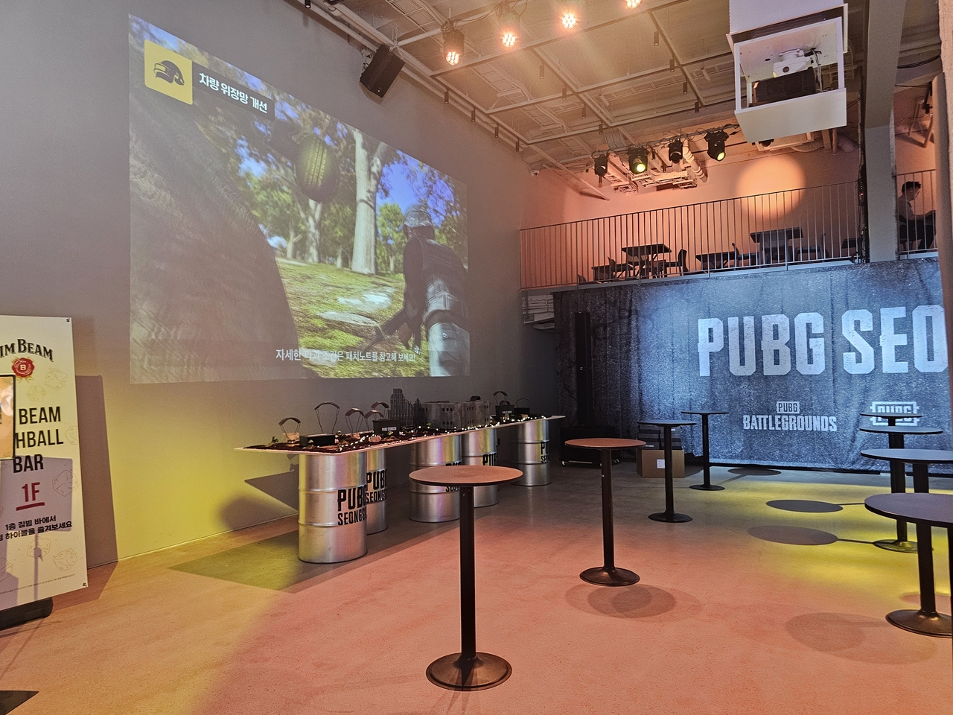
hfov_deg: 73.9
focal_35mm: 23
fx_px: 633
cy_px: 358
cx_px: 476
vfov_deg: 58.9
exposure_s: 1/59
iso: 320
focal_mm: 6.3
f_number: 1.7
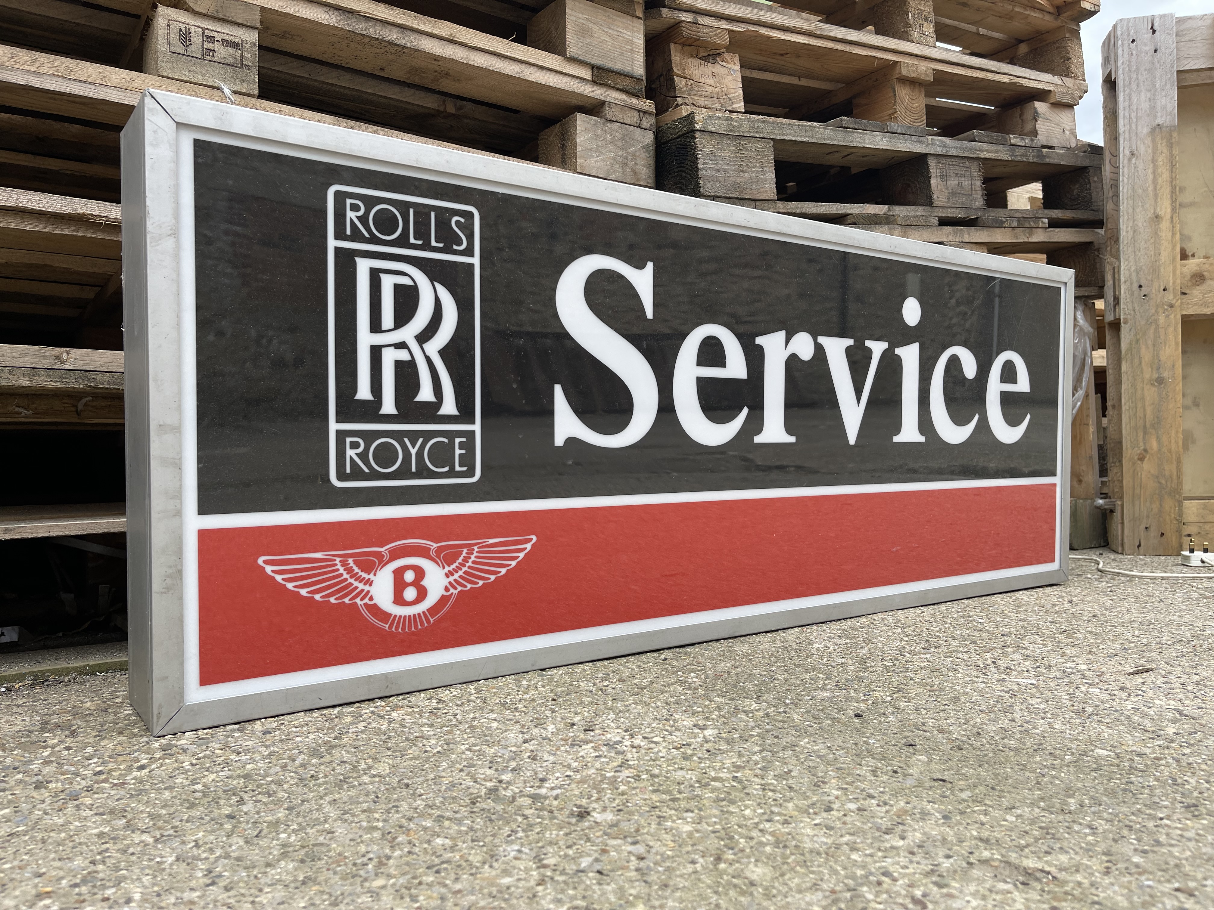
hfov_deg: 67.3
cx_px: 607
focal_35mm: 26
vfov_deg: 53.1
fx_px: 912
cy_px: 455
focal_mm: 5.1
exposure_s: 1/484
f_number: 1.6
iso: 32
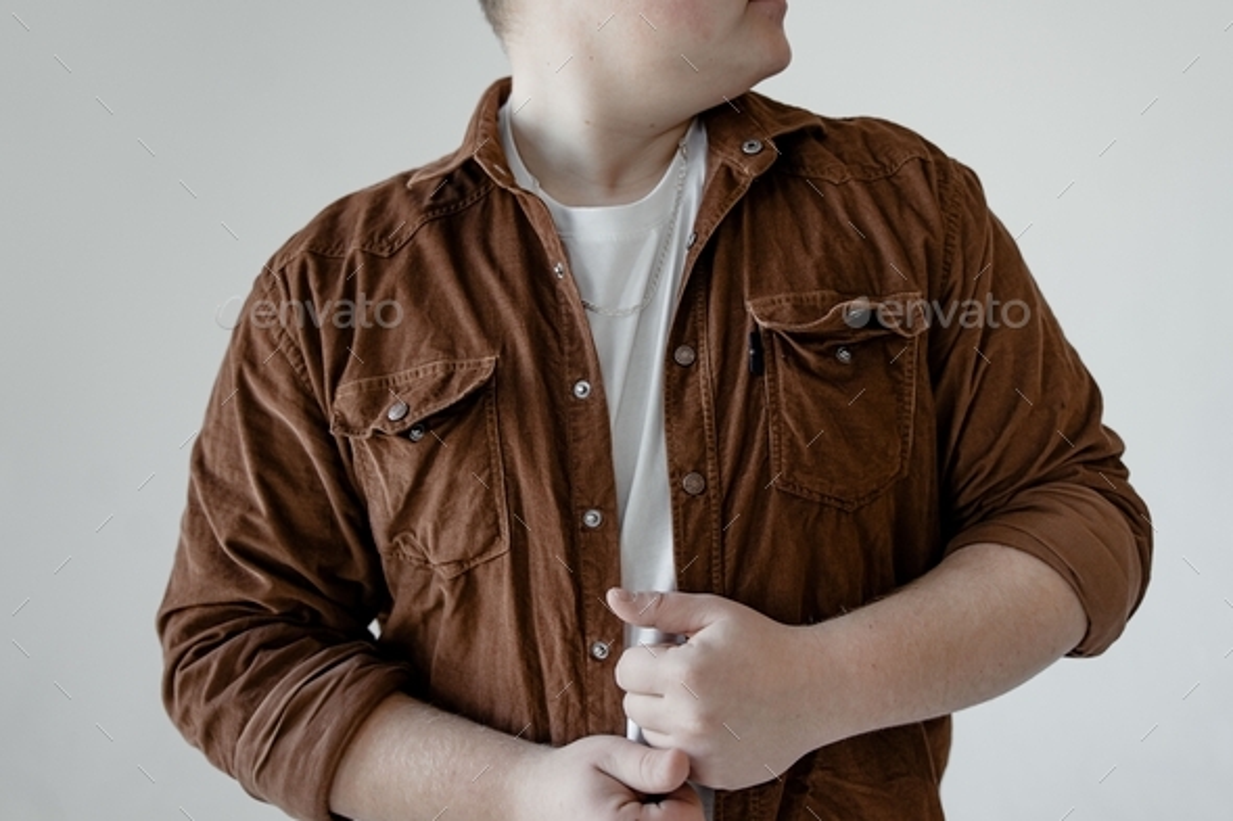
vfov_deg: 36.9
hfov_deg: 53.1
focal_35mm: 36
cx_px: 616
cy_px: 410
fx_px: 1233
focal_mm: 36
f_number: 2.8
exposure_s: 1/160
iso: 400
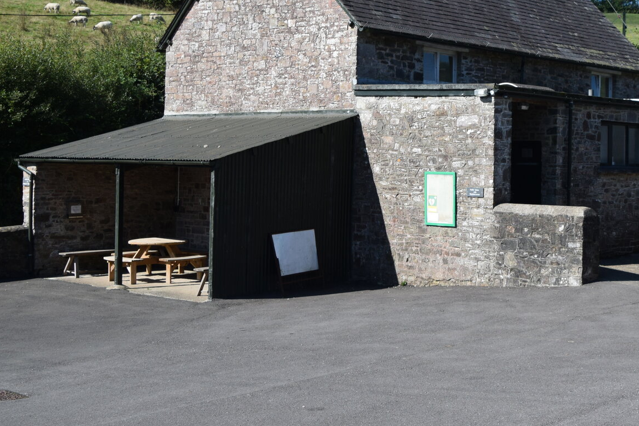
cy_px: 132
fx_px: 1012
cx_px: 505
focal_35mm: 57
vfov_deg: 23.6
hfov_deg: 34.1
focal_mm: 22
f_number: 9
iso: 200
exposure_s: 1/320
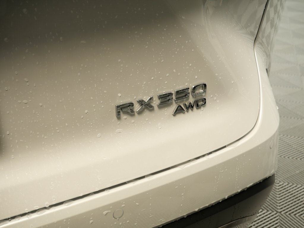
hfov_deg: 42.9
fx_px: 386
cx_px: 152
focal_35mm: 44
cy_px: 114
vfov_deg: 32.9
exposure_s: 1/200
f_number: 5
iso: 250
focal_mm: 22
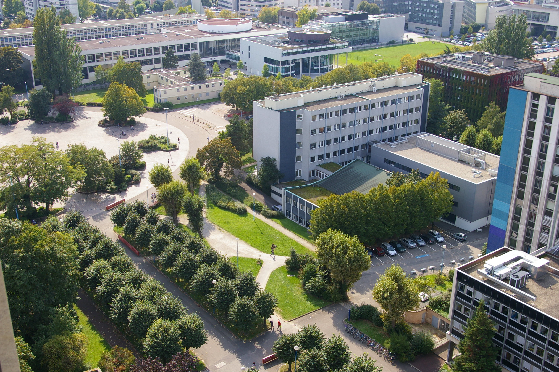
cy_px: 186
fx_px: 652
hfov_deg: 46.4
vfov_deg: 31.8
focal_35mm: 42
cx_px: 280
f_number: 8
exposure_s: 1/180
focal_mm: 28
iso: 200
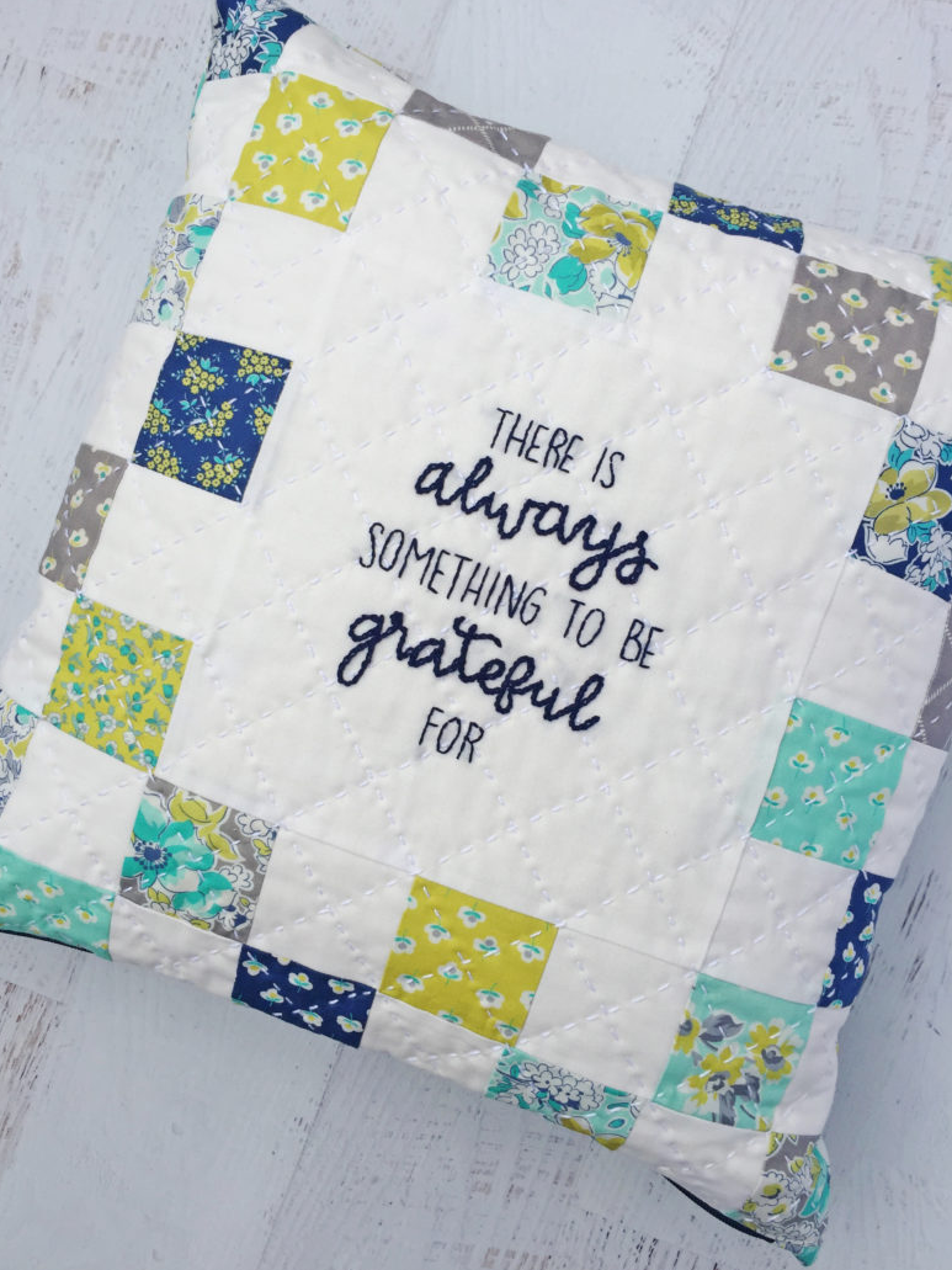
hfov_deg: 46.8
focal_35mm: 30
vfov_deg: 60.0
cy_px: 615
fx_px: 1100
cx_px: 470
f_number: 2.2
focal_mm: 4.15
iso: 32
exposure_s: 1/2475
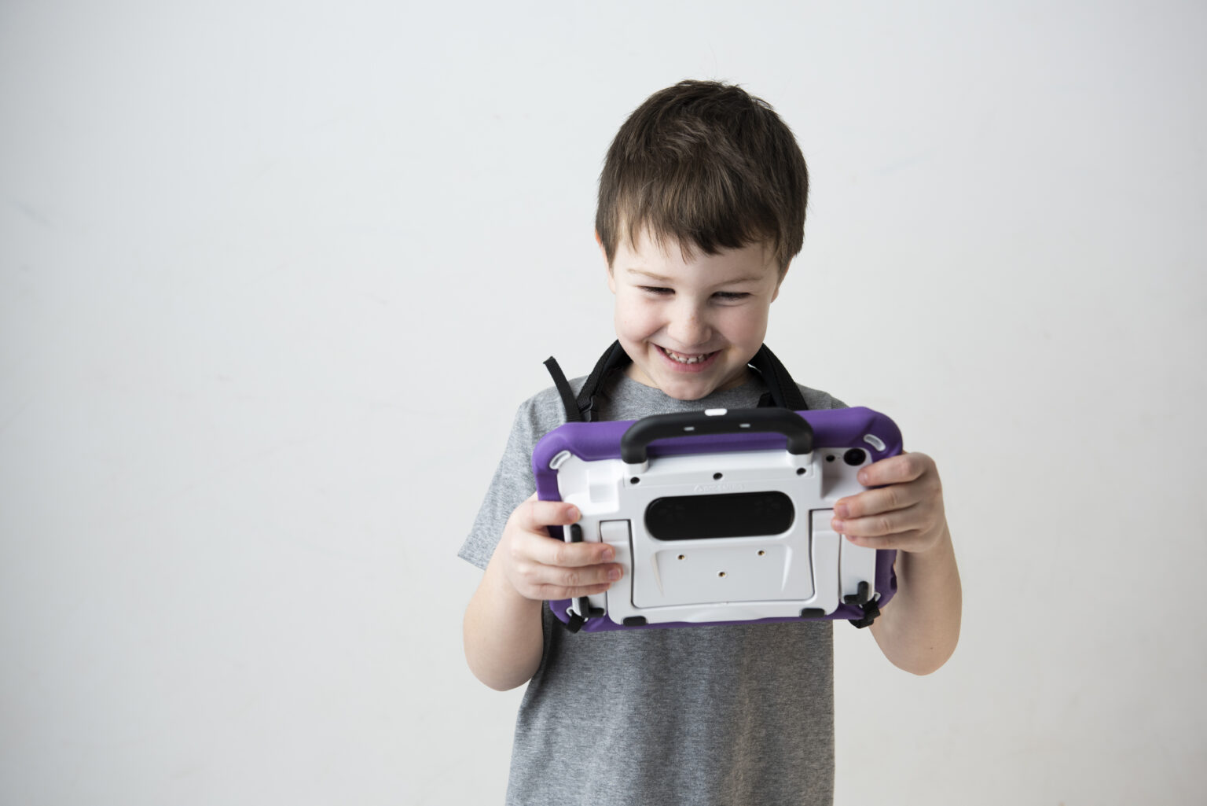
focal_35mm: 50
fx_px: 1677
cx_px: 604
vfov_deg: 27.0
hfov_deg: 39.6
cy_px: 403
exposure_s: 1/250
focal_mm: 50
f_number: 5
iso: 250
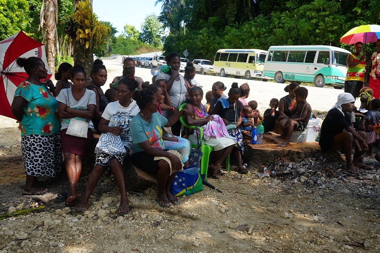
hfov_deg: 57.2
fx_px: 348
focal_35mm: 33
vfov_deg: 40.0
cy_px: 126
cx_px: 190
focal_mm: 33
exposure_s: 1/100
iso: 100
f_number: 6.3
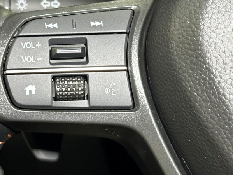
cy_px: 57
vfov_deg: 18.0
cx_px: 72
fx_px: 552
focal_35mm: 82
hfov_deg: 23.7
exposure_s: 1/40
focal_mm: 6.86
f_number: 1.78
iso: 400
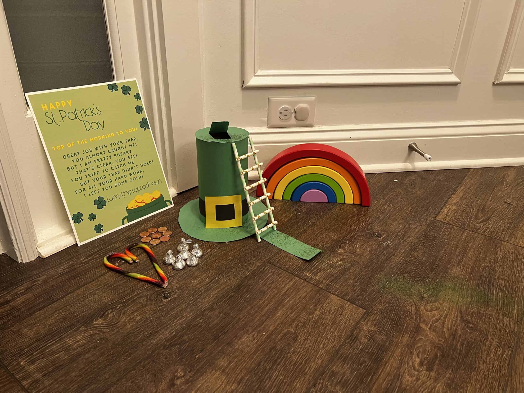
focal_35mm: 26
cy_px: 196
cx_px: 262
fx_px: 394
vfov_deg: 53.1
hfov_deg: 67.3
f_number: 1.5
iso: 250
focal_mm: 5.7
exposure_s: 1/60
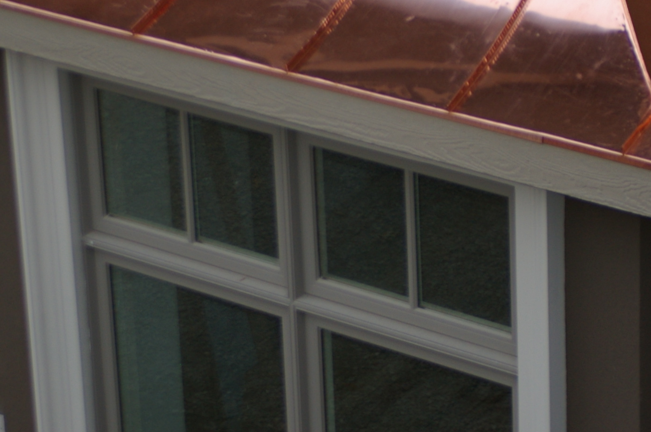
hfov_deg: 12.0
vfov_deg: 7.9
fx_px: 3109
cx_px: 371
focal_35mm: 172
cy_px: 21
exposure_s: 1/60
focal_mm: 53
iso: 200
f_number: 4.5
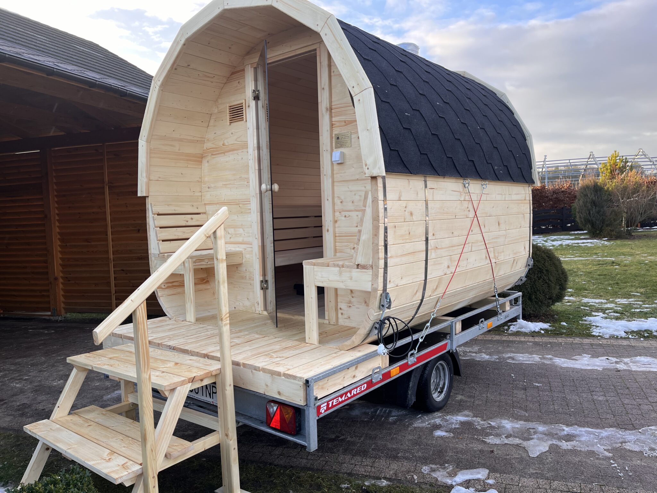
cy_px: 246
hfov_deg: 67.3
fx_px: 493
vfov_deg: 53.1
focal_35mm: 26
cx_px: 328
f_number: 1.6
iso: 40
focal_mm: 5.1
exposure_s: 1/264
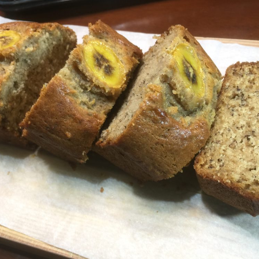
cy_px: 127
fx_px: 296
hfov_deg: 47.2
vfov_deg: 47.2
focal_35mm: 35
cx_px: 131
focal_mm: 4.15
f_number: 2.2
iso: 40
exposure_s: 1/15
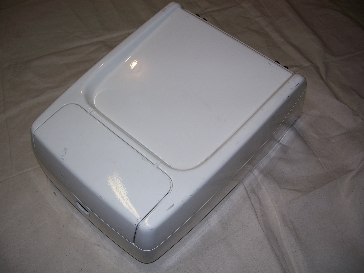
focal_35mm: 37
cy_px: 136
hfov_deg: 50.1
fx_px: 389
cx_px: 182
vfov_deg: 38.7
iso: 80
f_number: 2.8
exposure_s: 1/60
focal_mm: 7.8
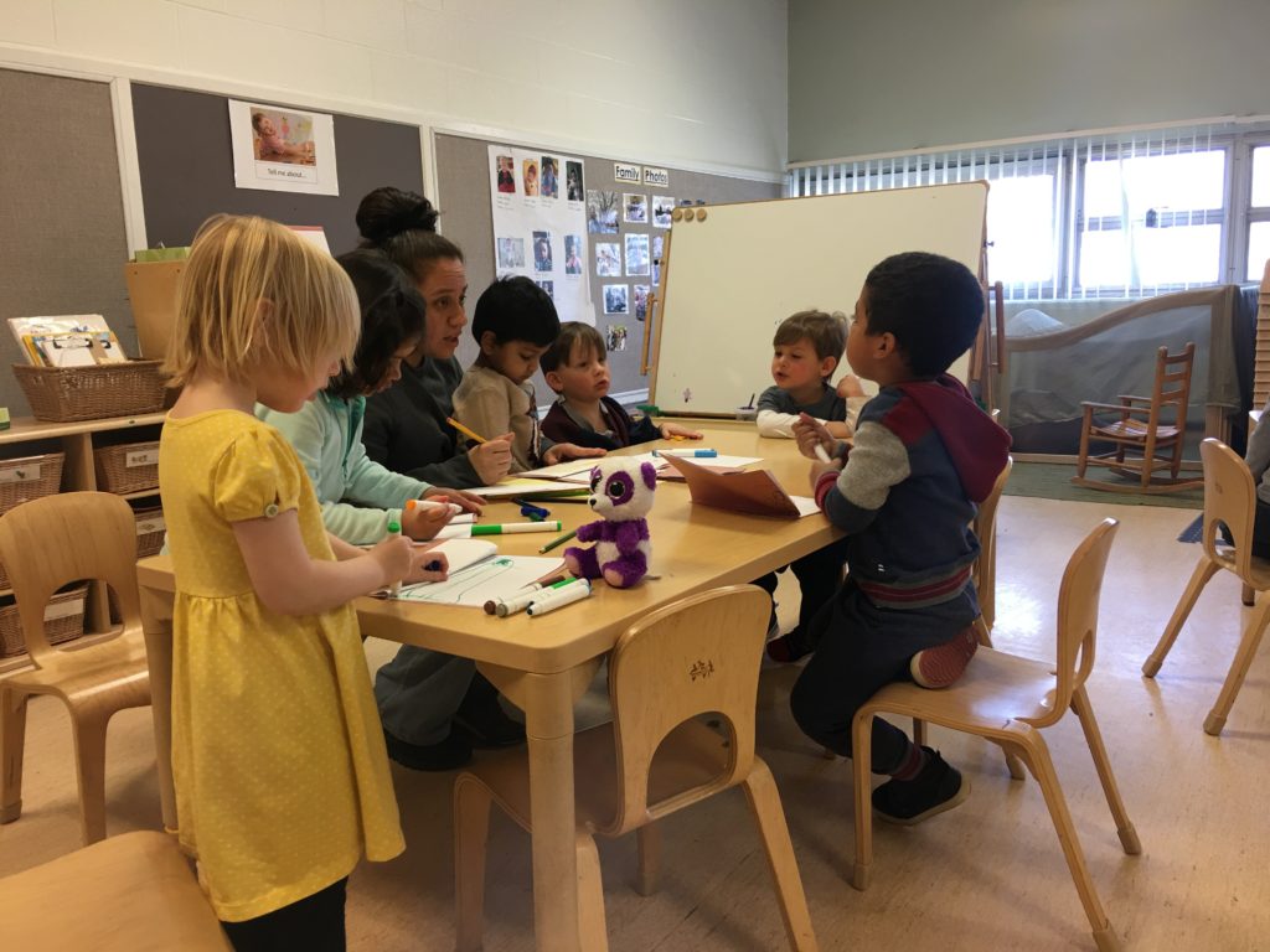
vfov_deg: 48.2
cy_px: 476
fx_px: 1064
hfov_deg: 61.7
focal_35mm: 29
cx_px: 635
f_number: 2.2
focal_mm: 4.15
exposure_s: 1/15
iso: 25
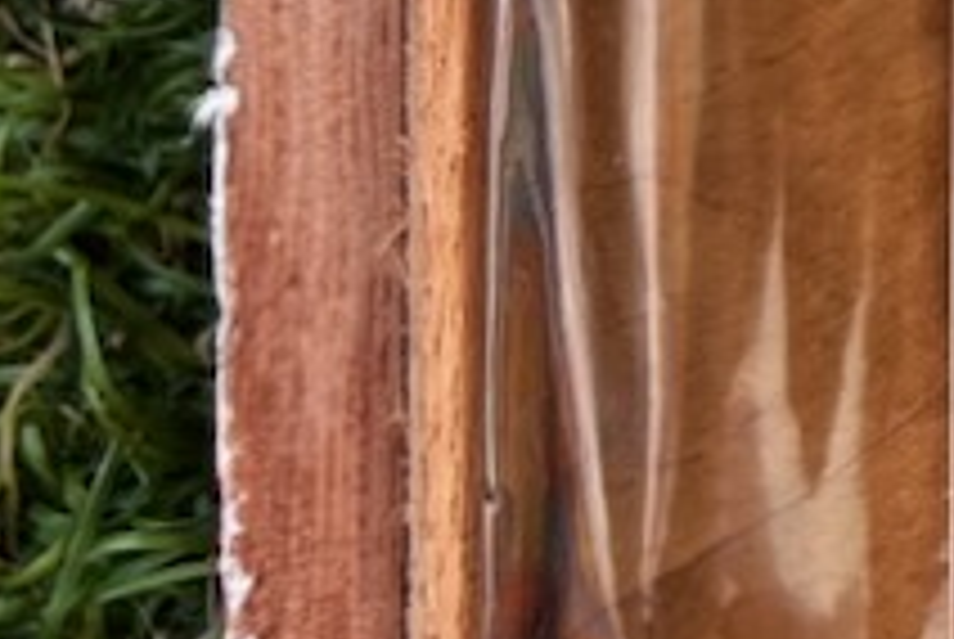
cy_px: -760
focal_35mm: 163
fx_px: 4325
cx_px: 2430
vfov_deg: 8.0
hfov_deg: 10.5
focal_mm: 5.7
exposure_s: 1/121
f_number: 1.5
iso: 40
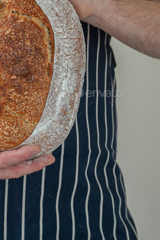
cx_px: 22
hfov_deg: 14.4
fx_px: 628
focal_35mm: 94
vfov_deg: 21.7
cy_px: 90
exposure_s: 1/10
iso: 400
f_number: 5.6
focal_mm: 50
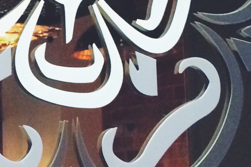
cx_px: -136
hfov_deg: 12.2
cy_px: 87
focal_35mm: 160
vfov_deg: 8.6
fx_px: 1115
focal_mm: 4.15
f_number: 2.2
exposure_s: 1/25
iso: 320
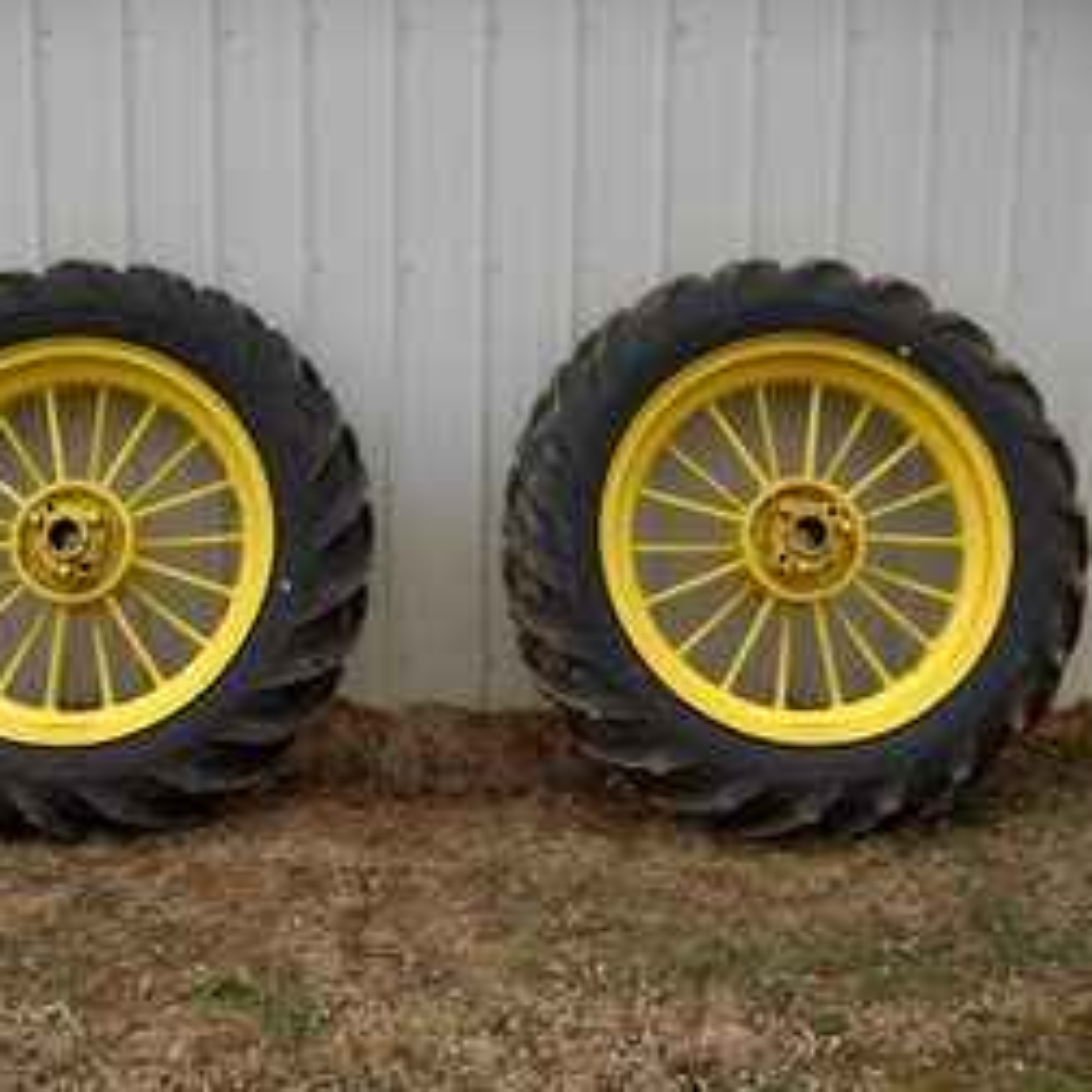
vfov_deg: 36.1
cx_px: 448
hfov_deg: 36.0
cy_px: 555
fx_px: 1677
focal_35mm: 47
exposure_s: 1/250
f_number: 2.8
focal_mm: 8
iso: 100
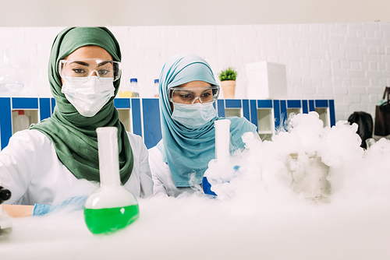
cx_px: 195
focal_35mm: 50
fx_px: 542
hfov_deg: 39.6
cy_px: 130
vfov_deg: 27.0
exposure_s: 1/200
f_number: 5.6
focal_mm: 50
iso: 160
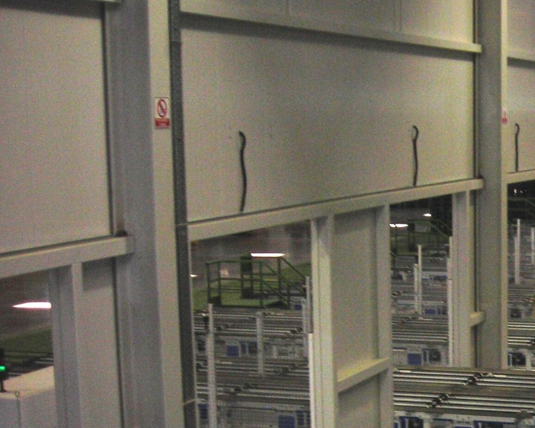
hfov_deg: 22.1
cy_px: 373
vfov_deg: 18.4
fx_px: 1298
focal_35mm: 82
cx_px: 577
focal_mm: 6.3
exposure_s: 1/60.1
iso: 80
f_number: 3.2
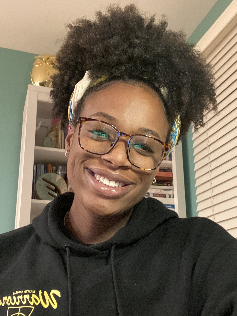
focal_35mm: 30
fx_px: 274
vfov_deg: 60.0
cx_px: 118
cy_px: 158
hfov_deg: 46.8
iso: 800
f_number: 2.2
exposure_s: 1/20
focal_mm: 2.71
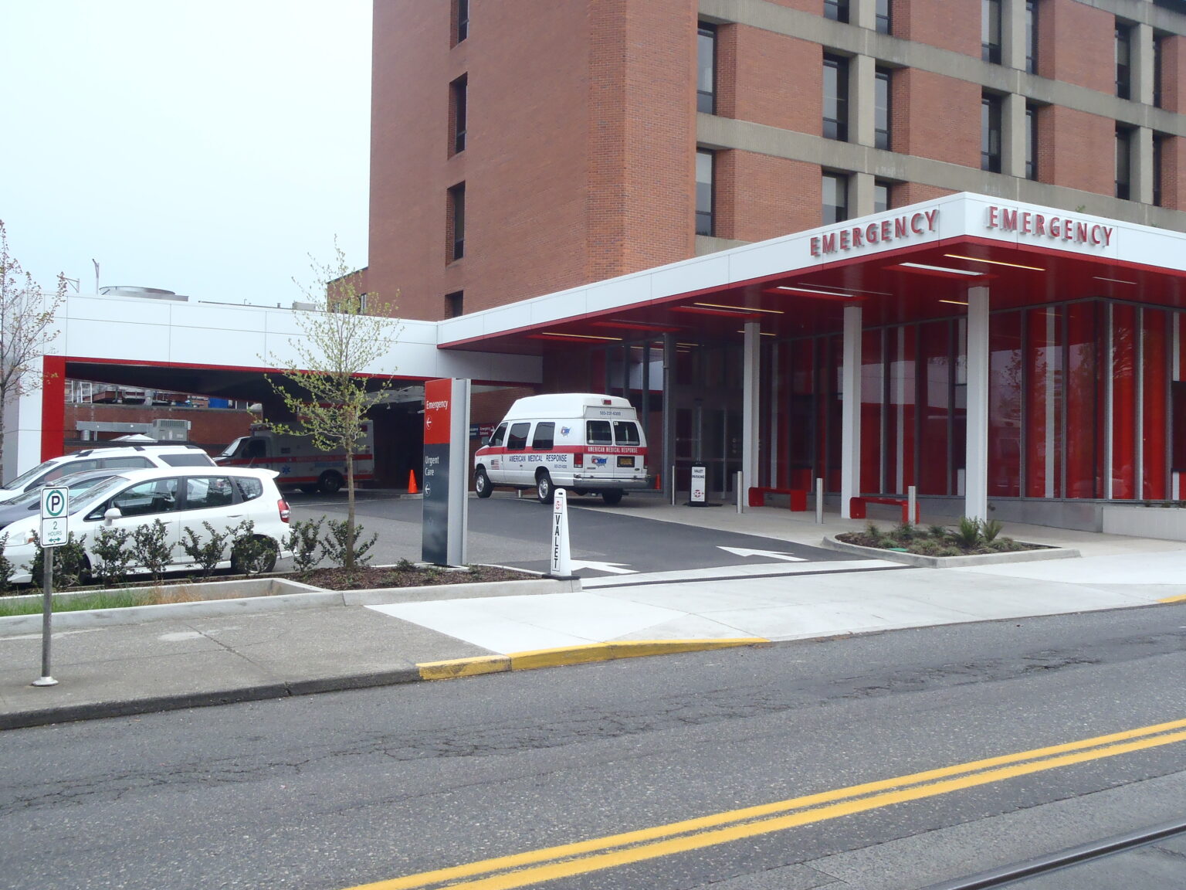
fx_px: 1233
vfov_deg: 39.7
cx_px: 593
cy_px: 445
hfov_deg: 51.4
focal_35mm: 36
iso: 160
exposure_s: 1/80
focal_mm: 6.45
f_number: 13
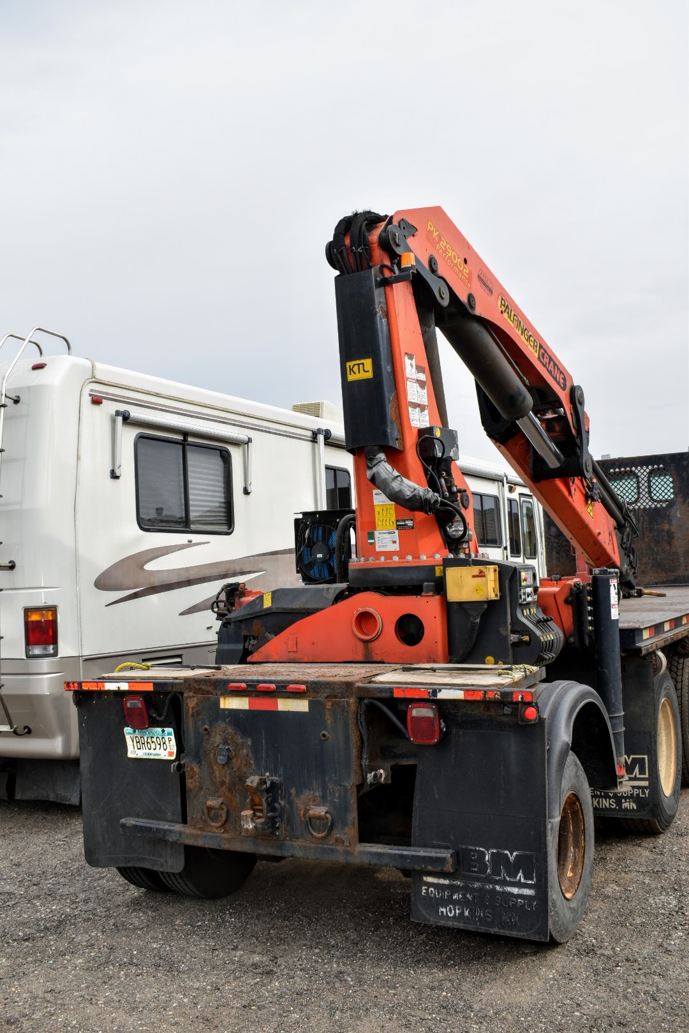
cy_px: 516
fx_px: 990
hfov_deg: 38.4
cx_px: 344
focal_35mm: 34
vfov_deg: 55.1
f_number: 8
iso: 100
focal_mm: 23
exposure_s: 1/200
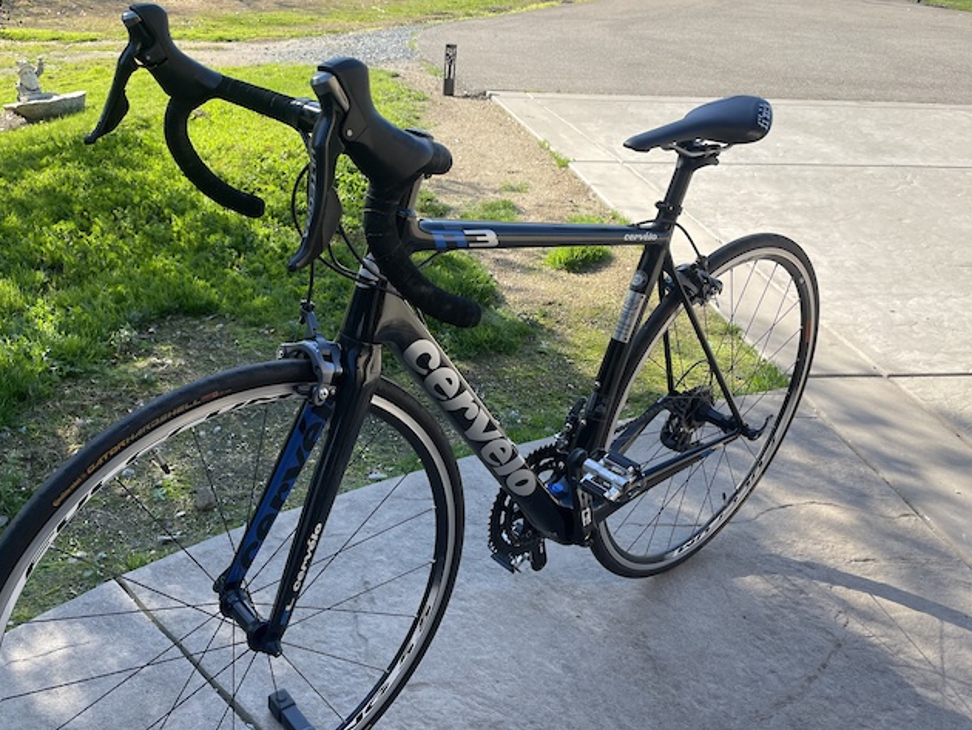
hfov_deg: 55.1
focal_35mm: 33
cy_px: 390
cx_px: 409
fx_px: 927
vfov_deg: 42.9
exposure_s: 1/769
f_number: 1.6
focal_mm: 4.2
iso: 32
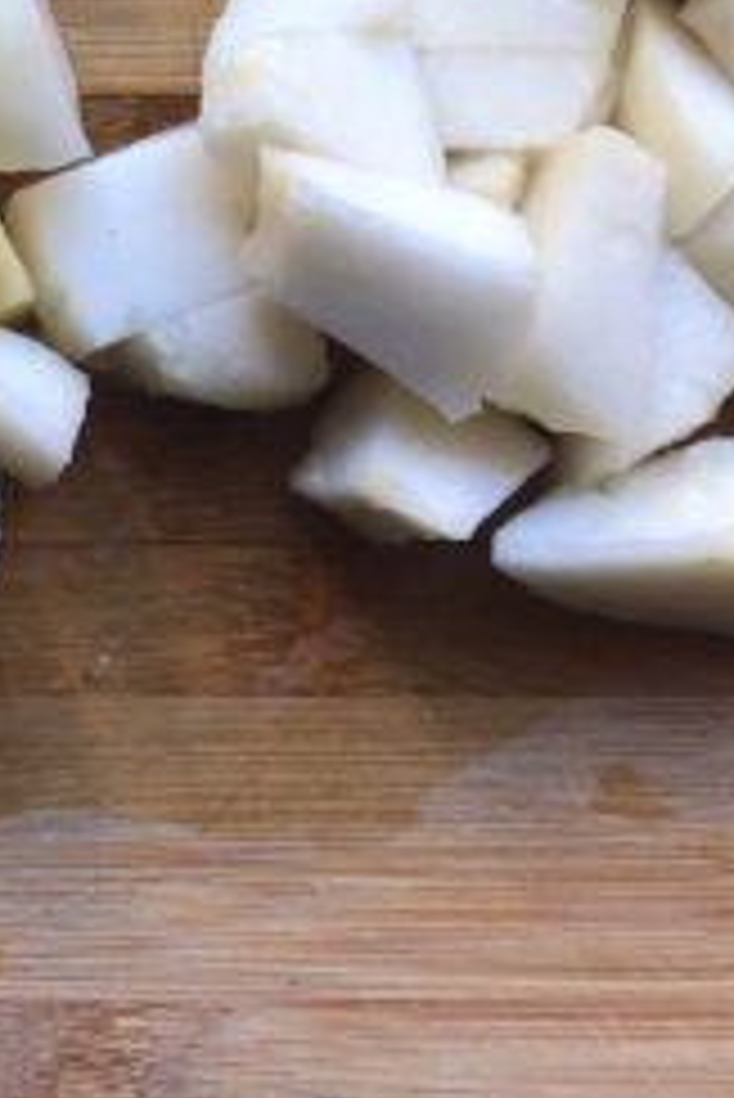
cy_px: 76
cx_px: 23
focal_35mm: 86
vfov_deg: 22.9
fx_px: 2626
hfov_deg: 15.6
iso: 25
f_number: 1.8
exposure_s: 1/30
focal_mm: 3.99
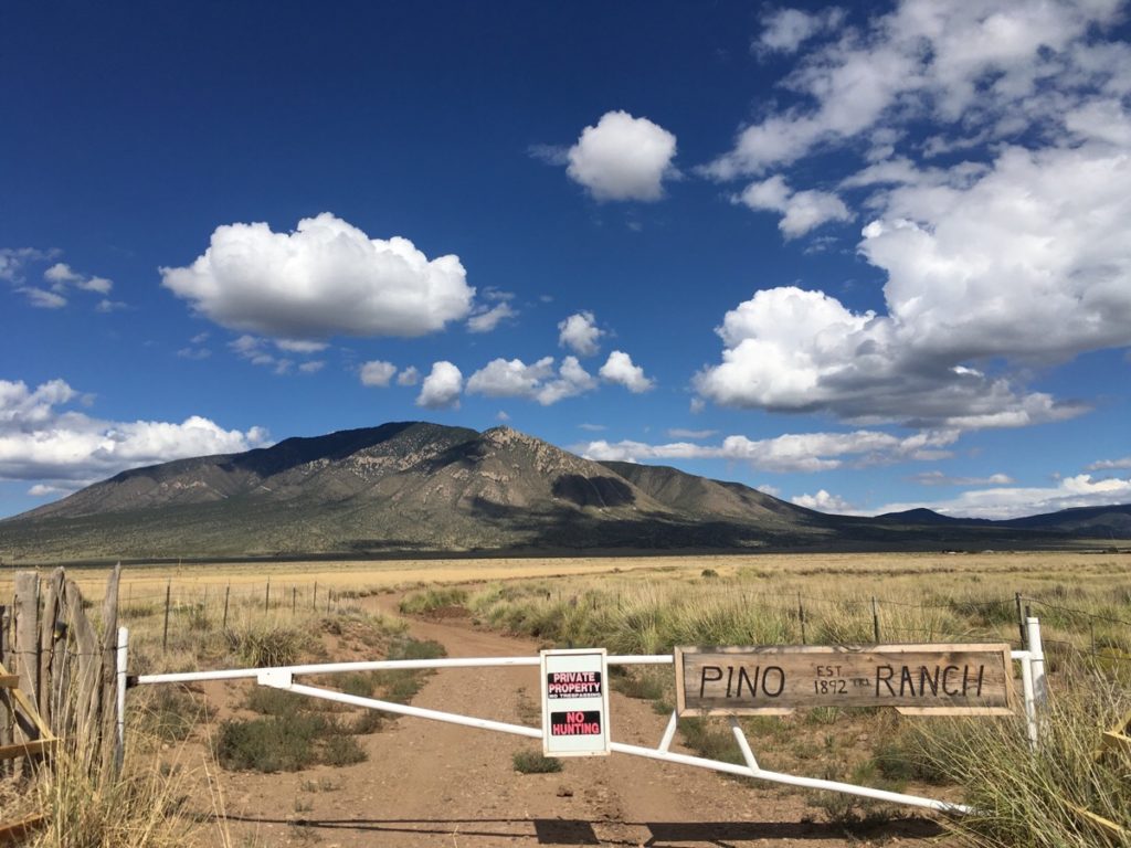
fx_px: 948
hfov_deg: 61.7
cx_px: 566
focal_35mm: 29
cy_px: 424
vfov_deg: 48.2
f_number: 2.2
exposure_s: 1/4049
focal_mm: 4.15
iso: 25
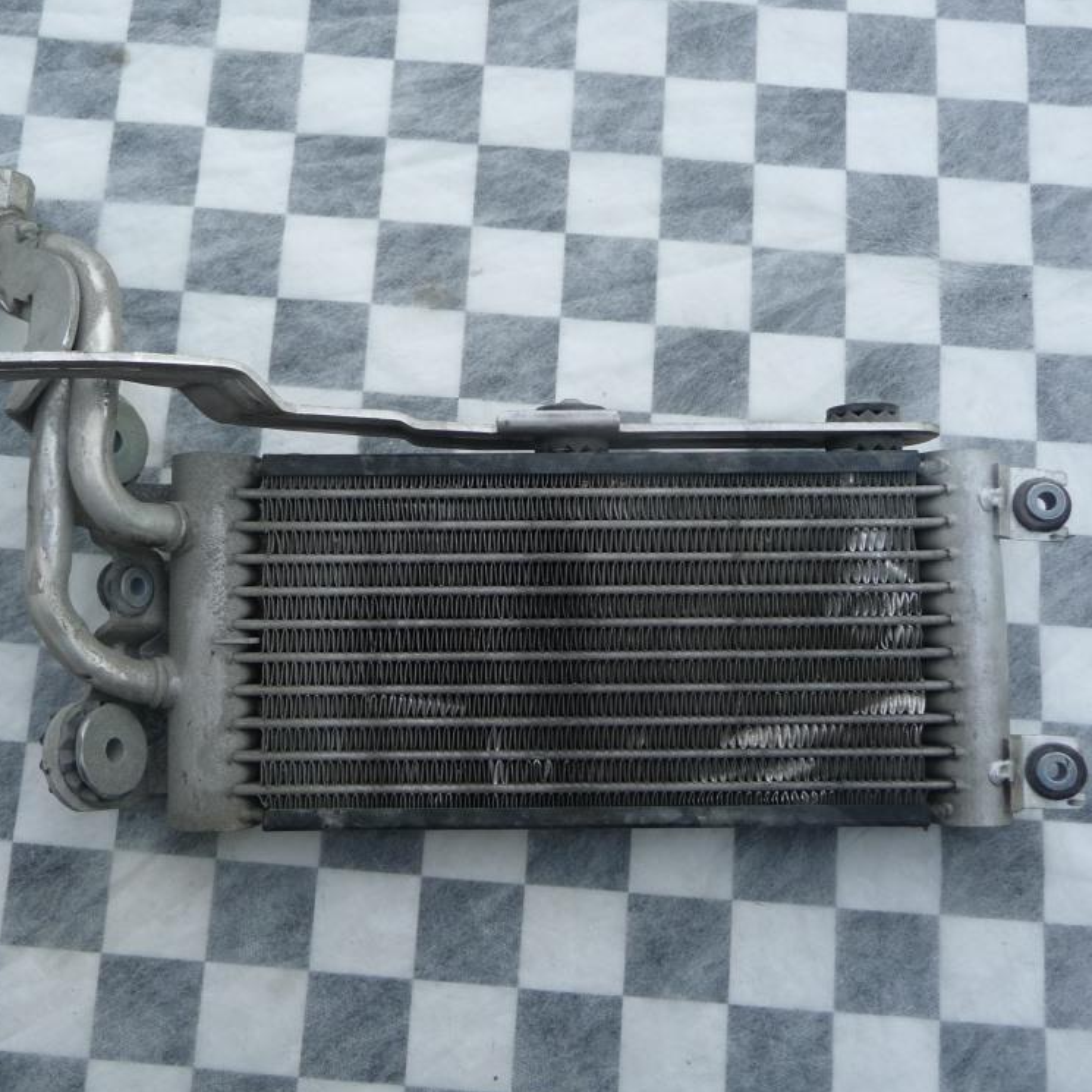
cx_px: 459
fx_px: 1213
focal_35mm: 34
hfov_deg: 48.3
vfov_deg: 48.4
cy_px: 535
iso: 100
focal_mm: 4.7
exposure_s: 1/125
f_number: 3.3
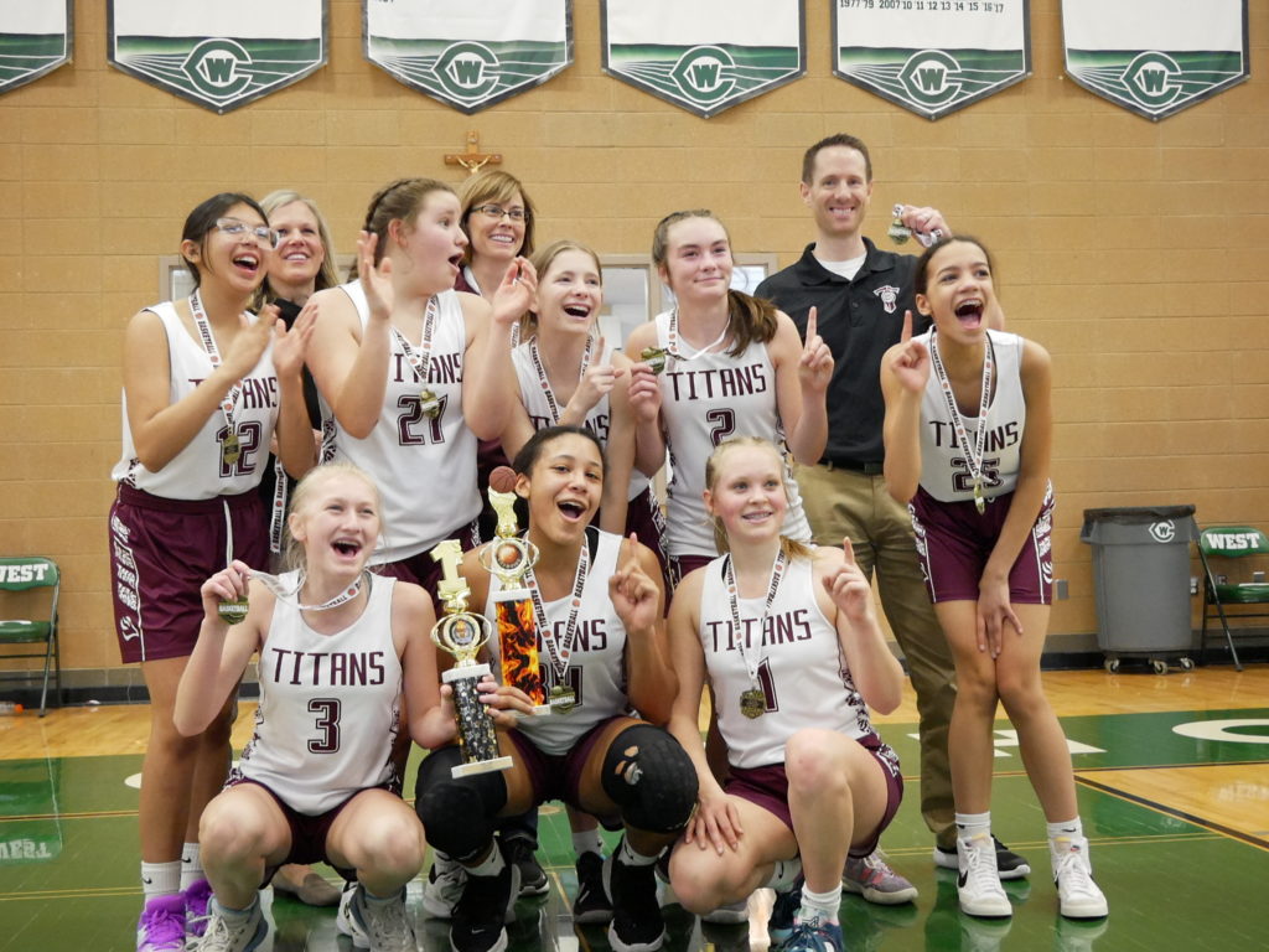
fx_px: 1613
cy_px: 476
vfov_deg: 32.9
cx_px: 634
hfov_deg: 42.9
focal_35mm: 44
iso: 3200
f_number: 4.2
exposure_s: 1/125
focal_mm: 22
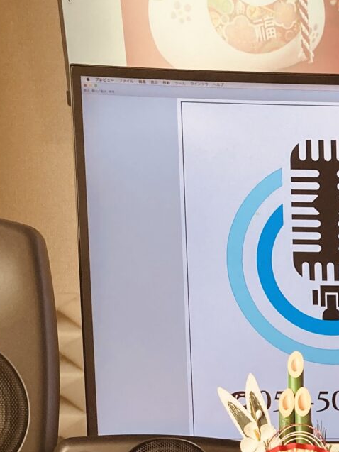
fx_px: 1175
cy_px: 532
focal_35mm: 90
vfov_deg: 20.5
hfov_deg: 15.1
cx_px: 523
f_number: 1.8
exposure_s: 1/120
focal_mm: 3.99
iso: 64
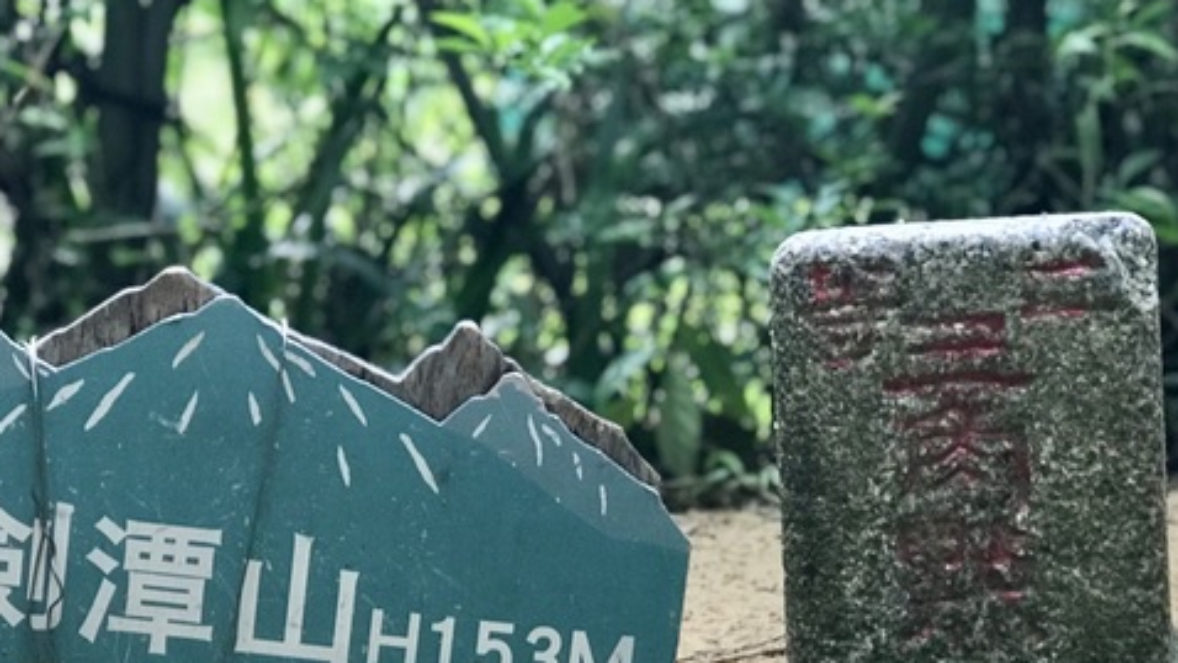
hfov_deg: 23.4
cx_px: 525
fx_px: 2843
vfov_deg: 13.2
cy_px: 529
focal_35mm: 91
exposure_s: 1/60
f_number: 2.8
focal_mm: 6.6
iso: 250
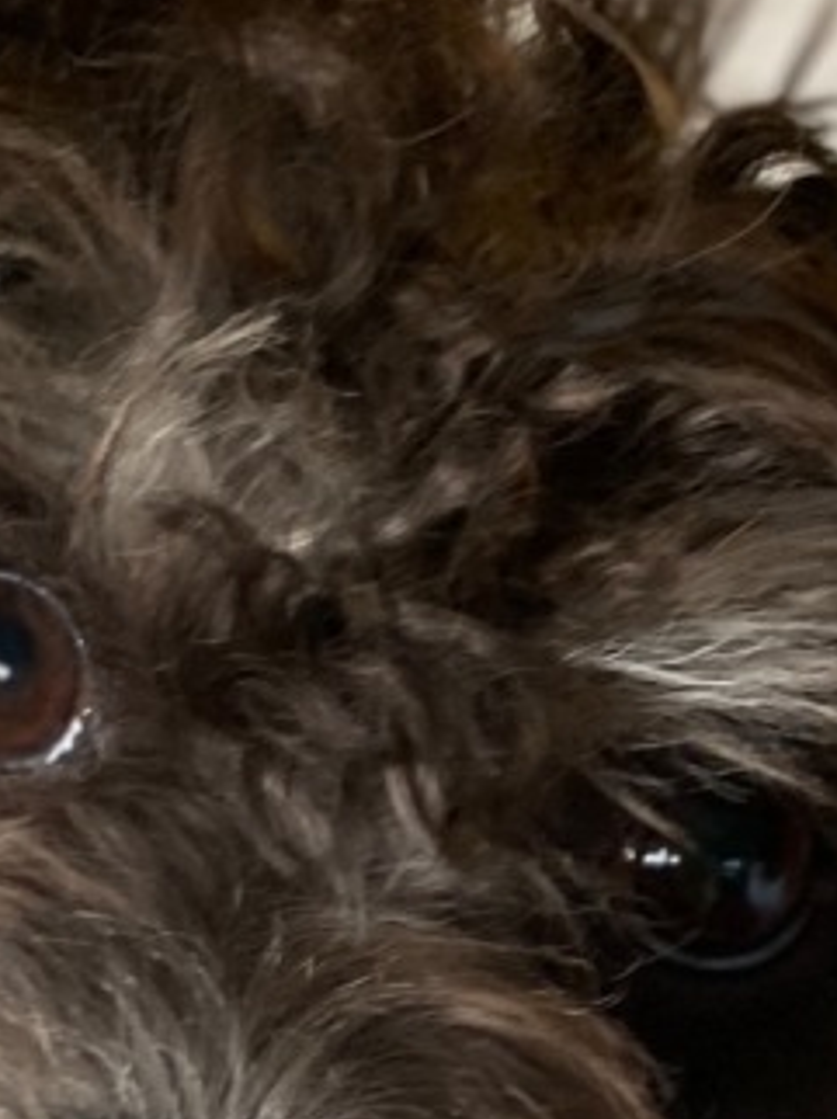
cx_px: 302
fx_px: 3131
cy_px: 1473
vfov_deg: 18.7
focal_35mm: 97
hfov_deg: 15.2
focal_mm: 4.25
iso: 160
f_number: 1.8
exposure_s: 1/50
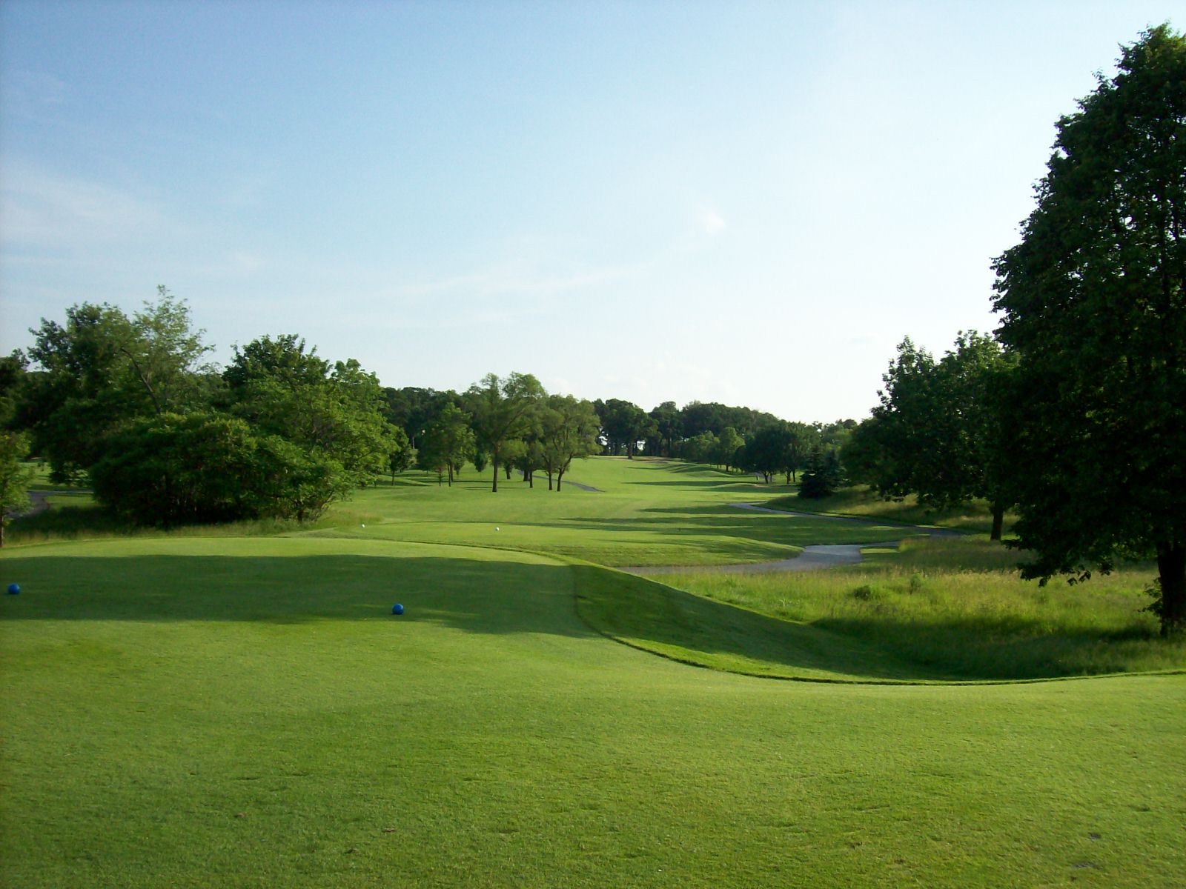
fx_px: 1233
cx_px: 593
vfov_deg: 39.7
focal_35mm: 36
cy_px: 444
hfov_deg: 51.4
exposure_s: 1/492
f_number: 4.8
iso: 80
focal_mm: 6
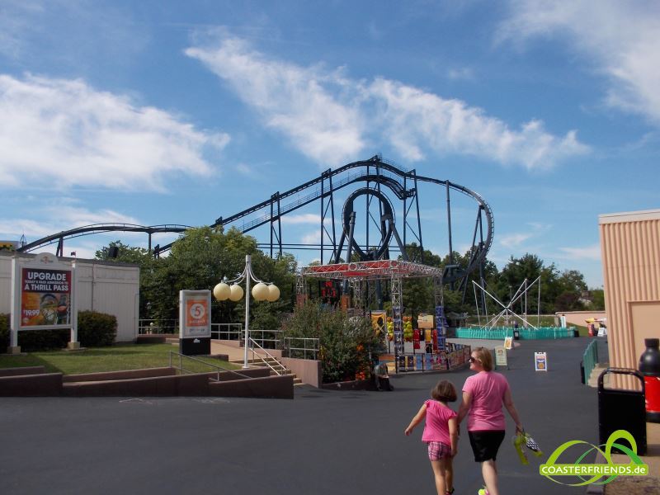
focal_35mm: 29
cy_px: 248
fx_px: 553
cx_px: 330
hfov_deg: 61.7
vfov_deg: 48.2
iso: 80
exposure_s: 1/1000
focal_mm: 4.1
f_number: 3.3
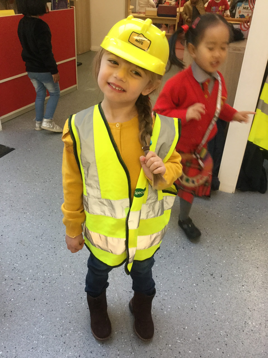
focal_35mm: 31
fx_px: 320
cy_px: 179
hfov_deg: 45.4
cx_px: 134
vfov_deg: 58.4
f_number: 2.4
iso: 64
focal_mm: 3.3
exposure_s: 1/33
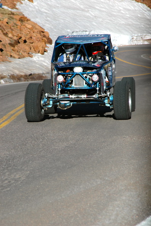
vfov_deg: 11.3
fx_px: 1144
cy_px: 112
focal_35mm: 182
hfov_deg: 7.5
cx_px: 76
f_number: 7.1
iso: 200
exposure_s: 1/800
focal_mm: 120
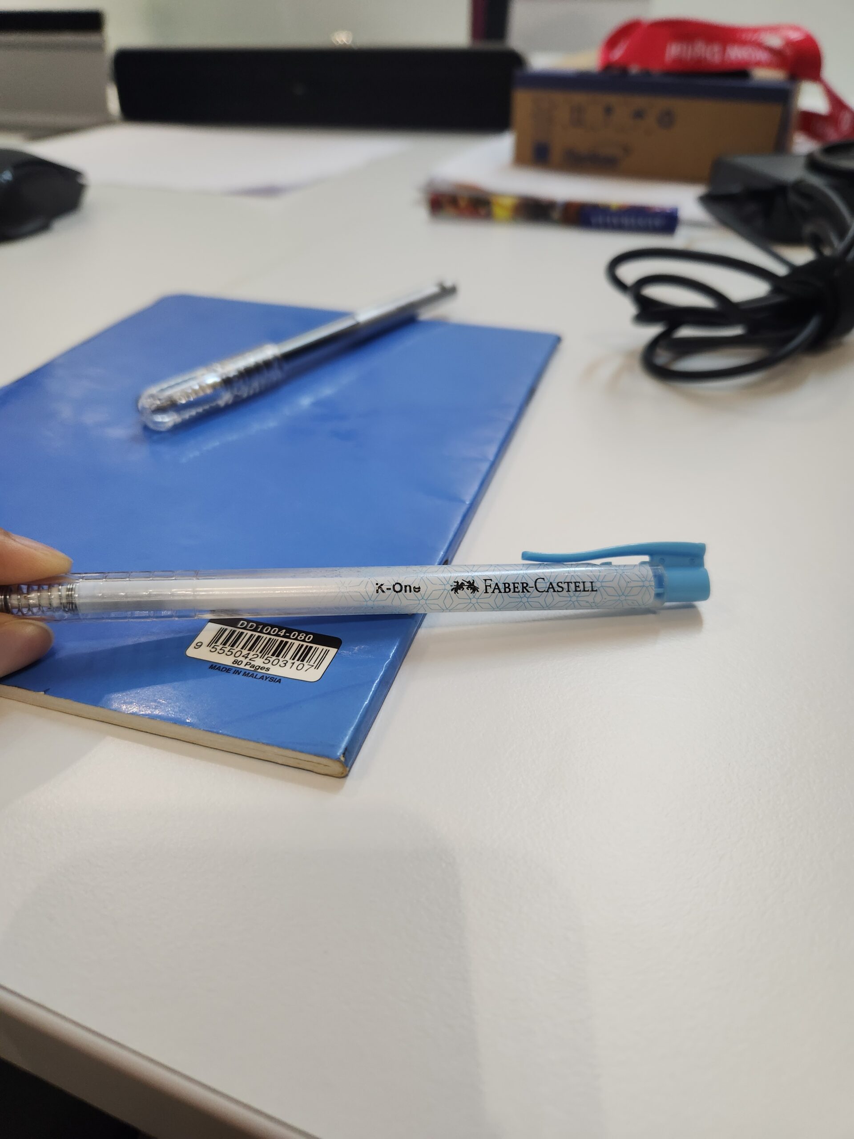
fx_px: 757
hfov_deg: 58.9
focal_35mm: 23
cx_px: 427
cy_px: 570
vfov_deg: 73.9
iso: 160
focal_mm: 5.4
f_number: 1.8
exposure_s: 1/100
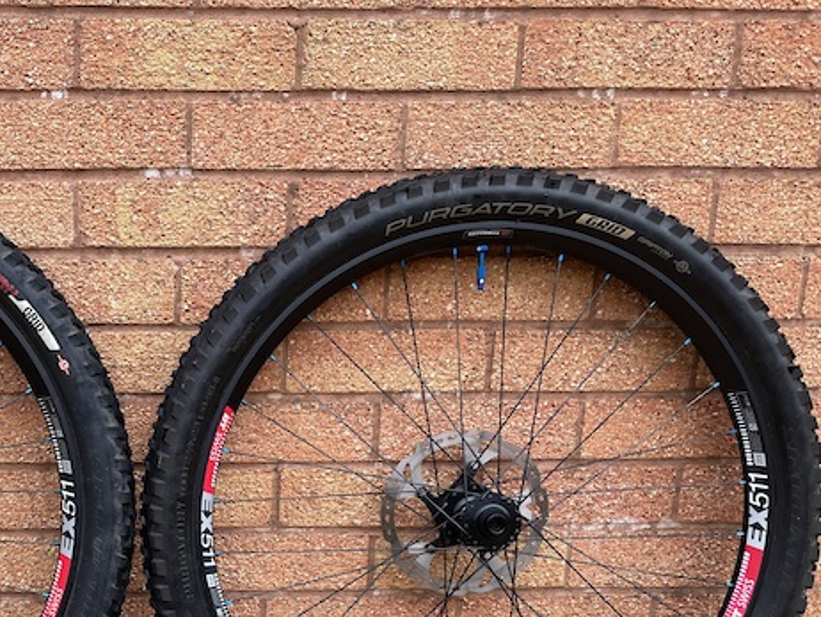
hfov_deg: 39.6
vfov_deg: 31.2
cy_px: 509
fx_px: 1068
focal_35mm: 45
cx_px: 116
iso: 32
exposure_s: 1/545
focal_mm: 4.2
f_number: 1.6
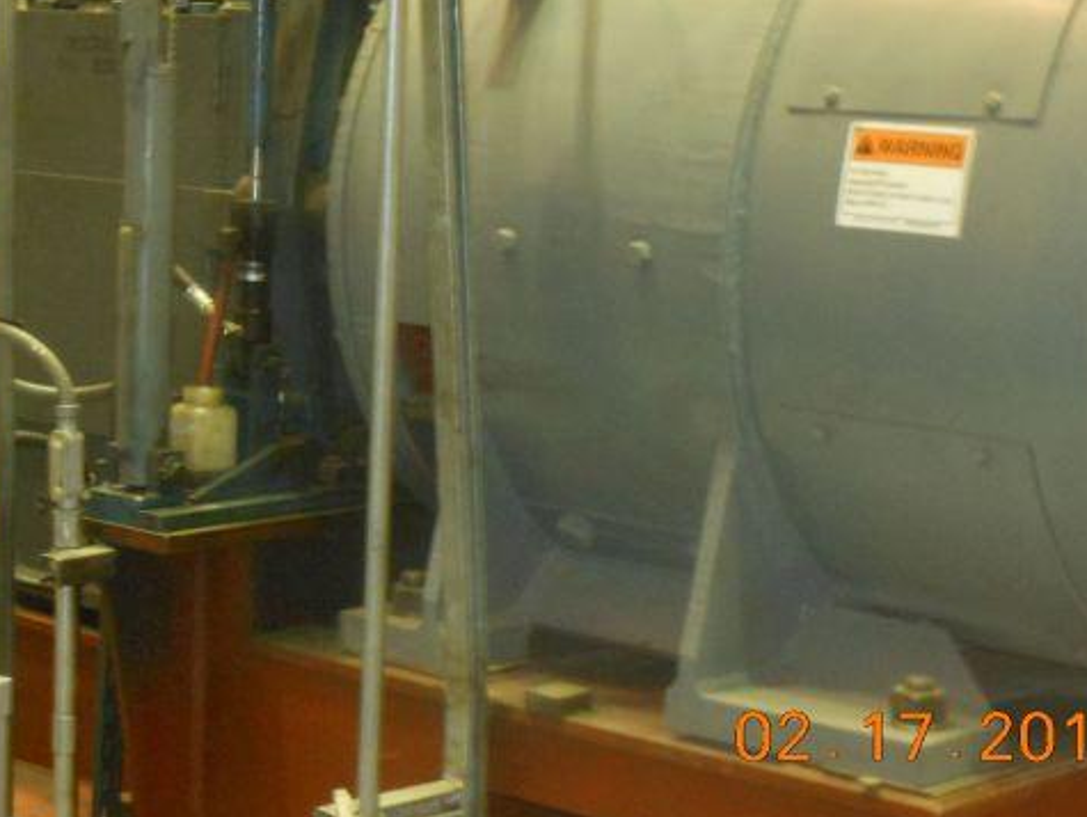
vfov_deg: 14.7
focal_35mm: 100
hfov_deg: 19.6
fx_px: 3143
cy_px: 77
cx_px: 439
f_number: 4
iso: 400
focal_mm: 8.9
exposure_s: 1/4
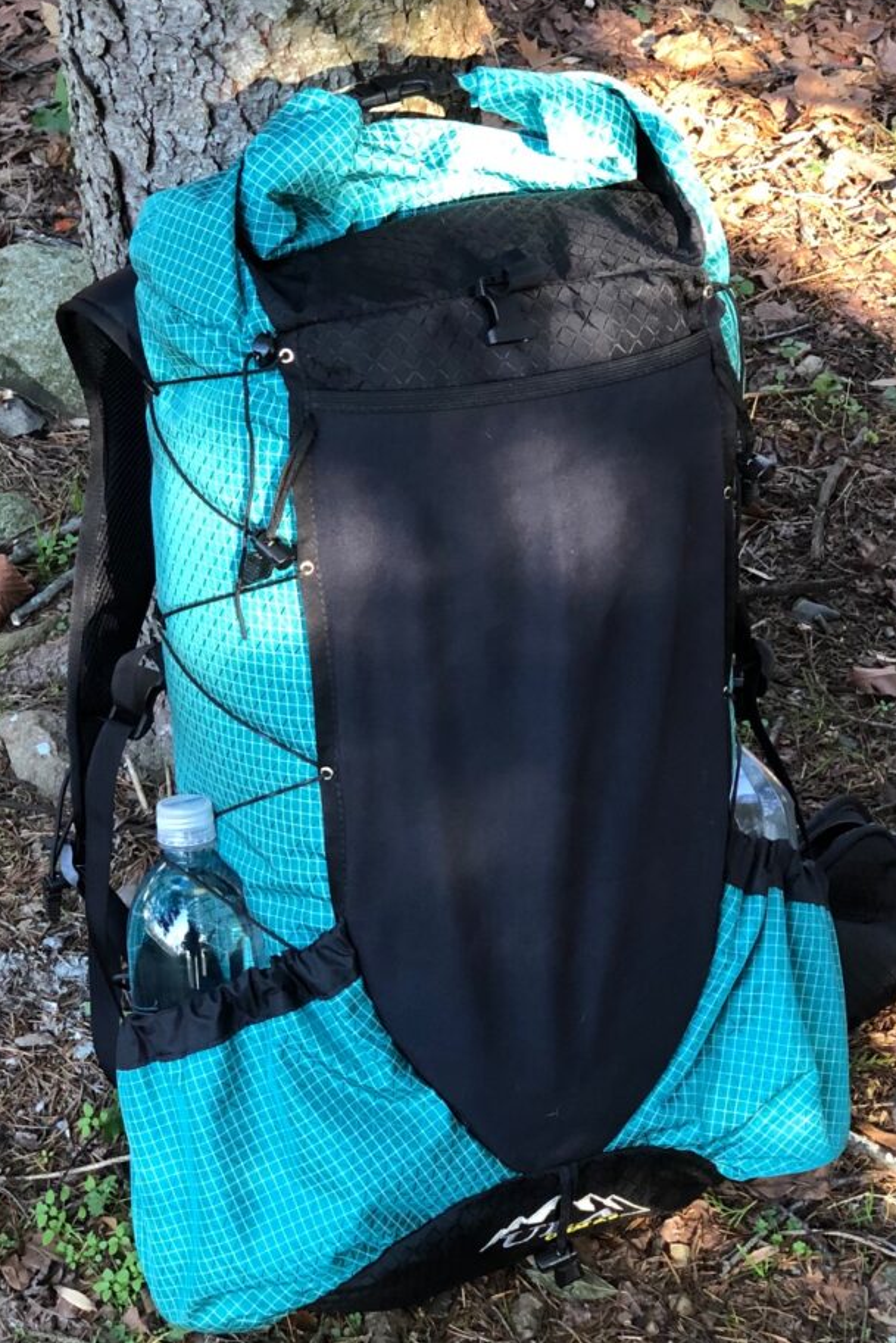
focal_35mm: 91
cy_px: 616
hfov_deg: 15.0
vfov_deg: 22.4
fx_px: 3396
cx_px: 509
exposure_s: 1/60
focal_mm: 6
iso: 80
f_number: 2.4
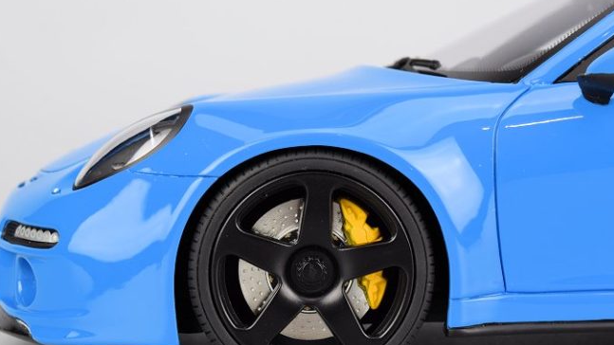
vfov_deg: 11.8
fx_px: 1671
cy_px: 229
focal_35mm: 103
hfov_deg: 20.8
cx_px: 320
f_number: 11
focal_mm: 55
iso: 100
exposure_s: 1/10
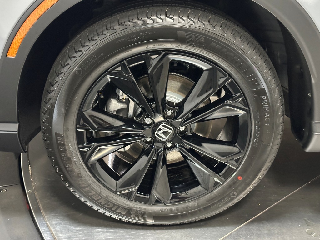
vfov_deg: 30.3
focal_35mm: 48
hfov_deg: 39.7
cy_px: 120
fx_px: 444
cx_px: 160
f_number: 1.78
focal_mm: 6.86
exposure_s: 1/24
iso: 640
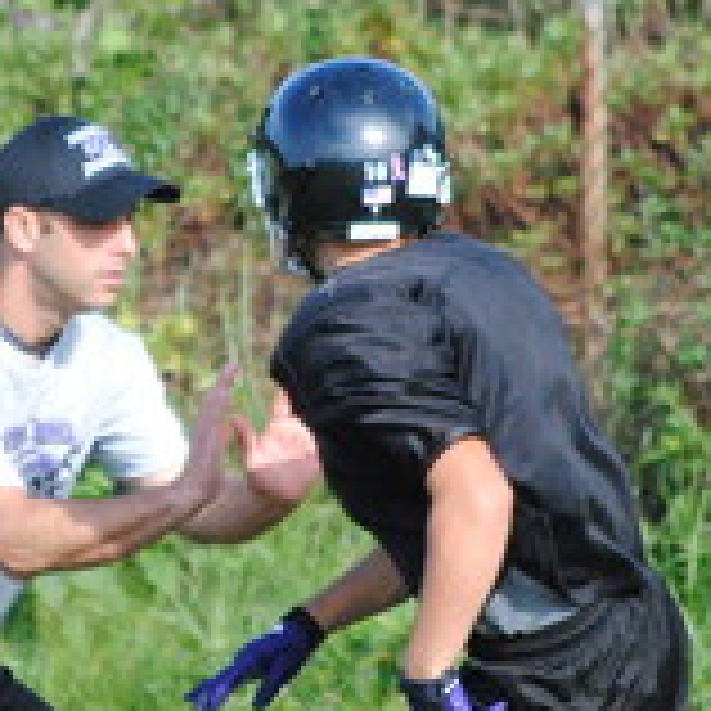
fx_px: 22587
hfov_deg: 1.8
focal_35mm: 972
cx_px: 292
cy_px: 288
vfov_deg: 1.8
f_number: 5.6
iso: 1250
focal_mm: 200
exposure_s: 1/2500
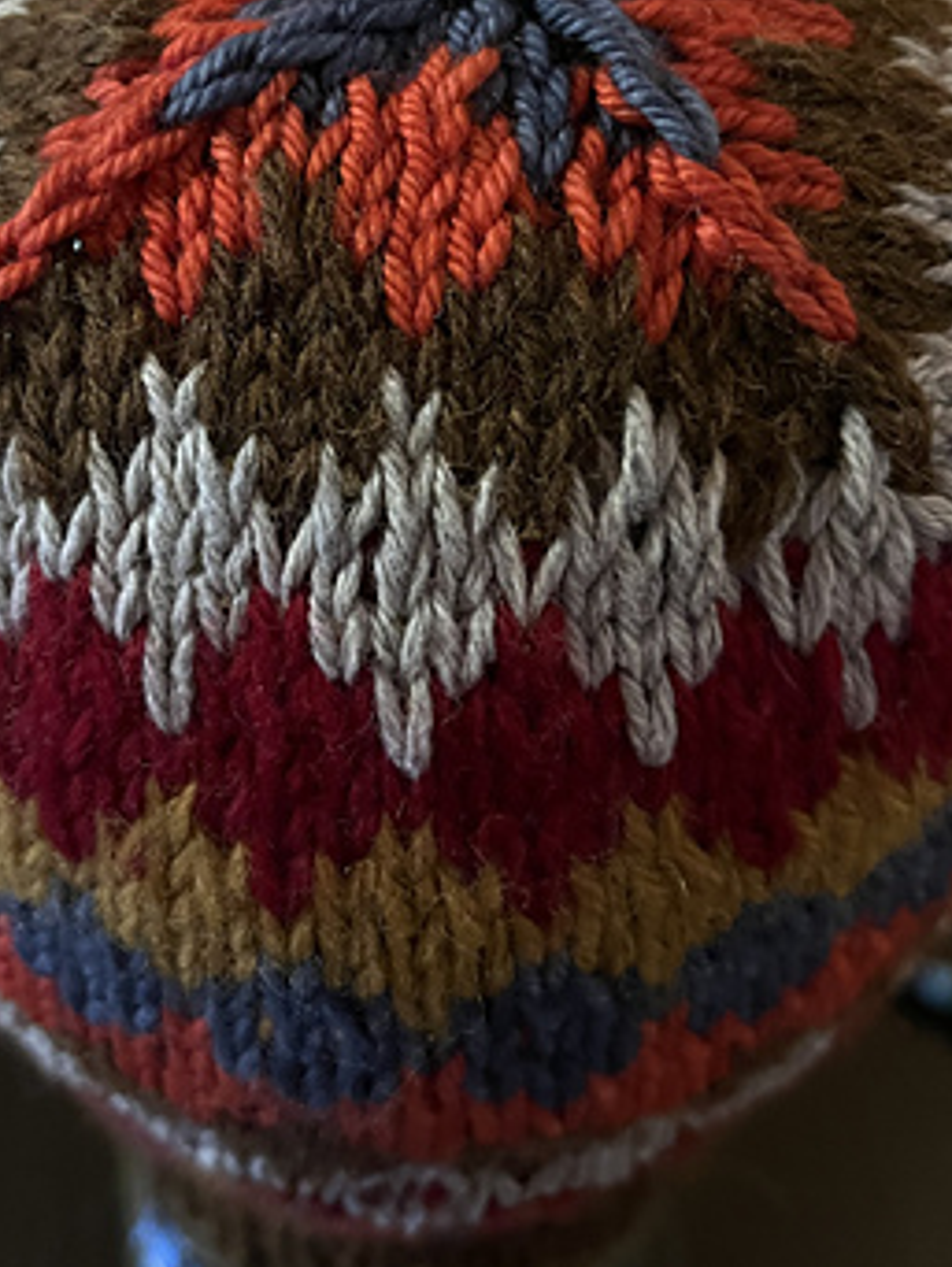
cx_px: 413
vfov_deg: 47.5
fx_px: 1392
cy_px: 352
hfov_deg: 37.7
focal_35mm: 38
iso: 800
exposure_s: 1/30
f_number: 1.6
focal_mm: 5.1
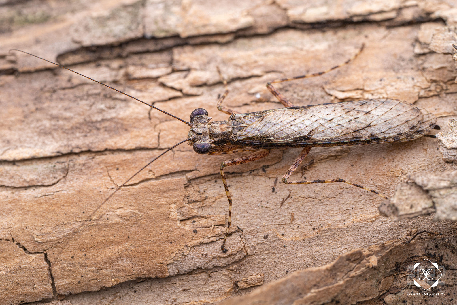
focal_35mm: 105
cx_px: 228
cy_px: 152
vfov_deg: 13.0
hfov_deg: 19.5
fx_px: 1333
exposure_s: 1/200
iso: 200
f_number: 16
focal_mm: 105
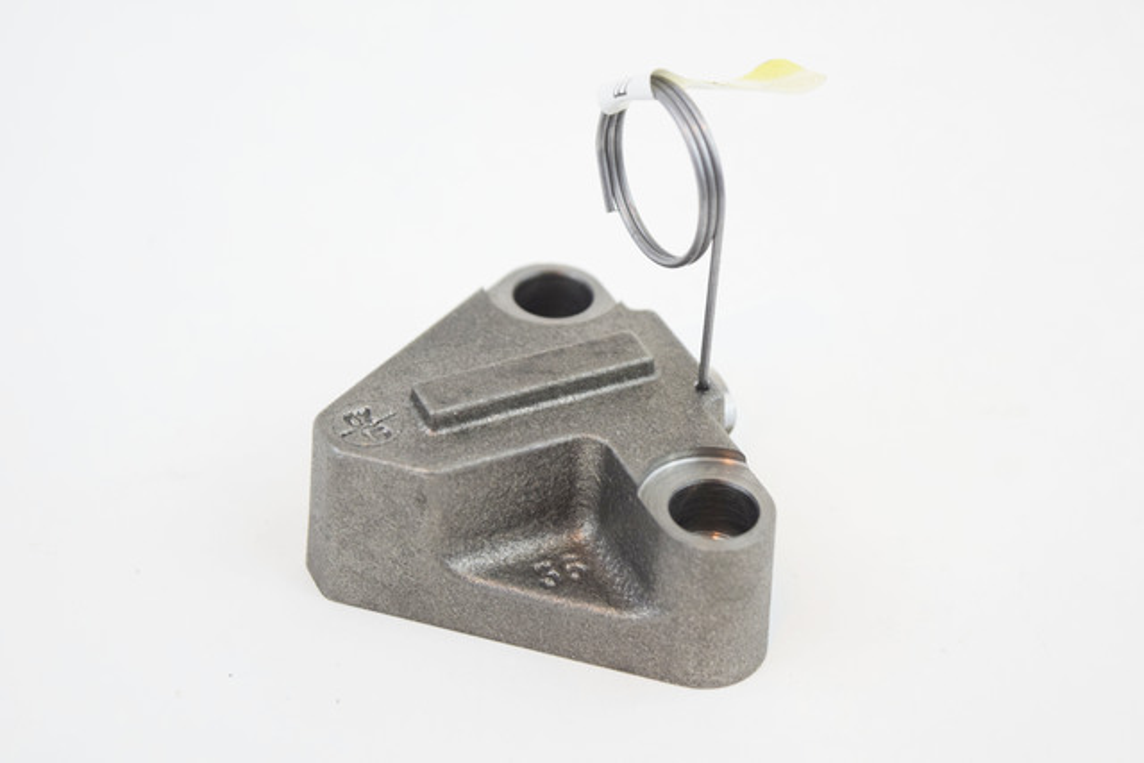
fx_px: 2479
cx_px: 572
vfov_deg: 17.5
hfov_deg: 26.0
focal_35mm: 78
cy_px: 382
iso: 1250
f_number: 5.6
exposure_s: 1/60
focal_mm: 52
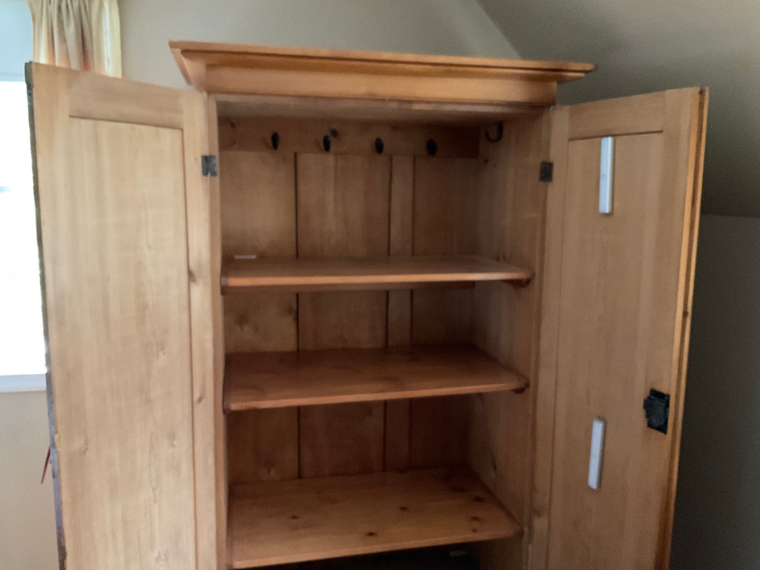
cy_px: 285
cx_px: 380
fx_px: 637
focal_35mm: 29
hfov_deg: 61.7
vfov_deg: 48.2
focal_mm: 3
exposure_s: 1/24
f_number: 1.8
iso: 500
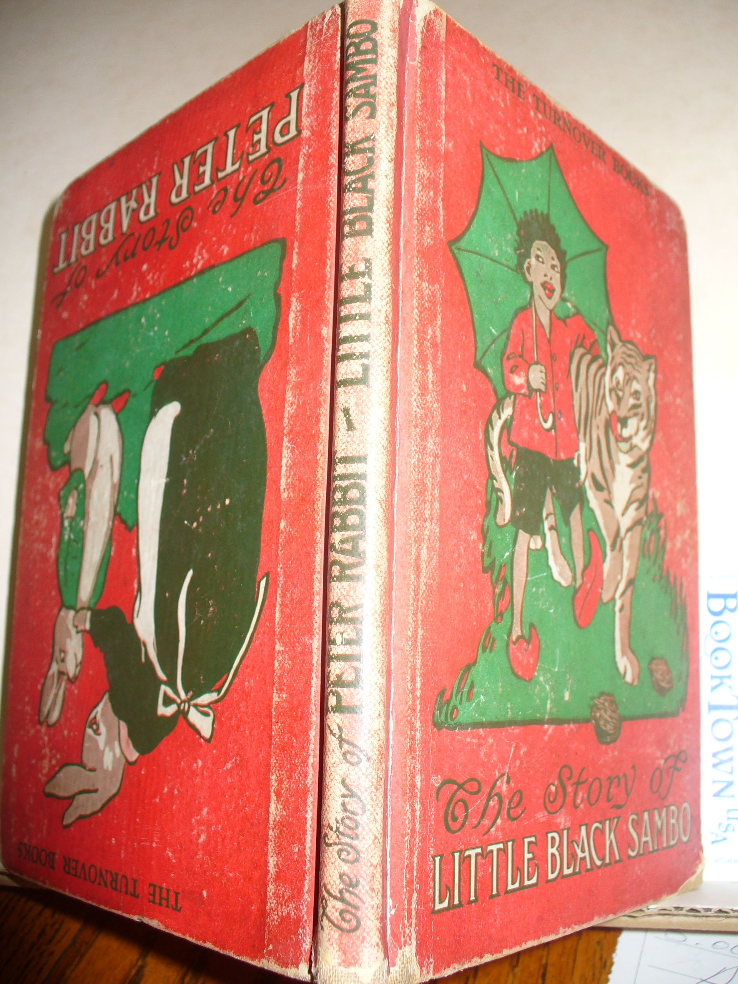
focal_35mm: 37
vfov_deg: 50.1
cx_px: 369
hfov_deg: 38.7
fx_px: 1052
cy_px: 492
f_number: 2.8
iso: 80
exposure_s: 1/30
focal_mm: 6.1
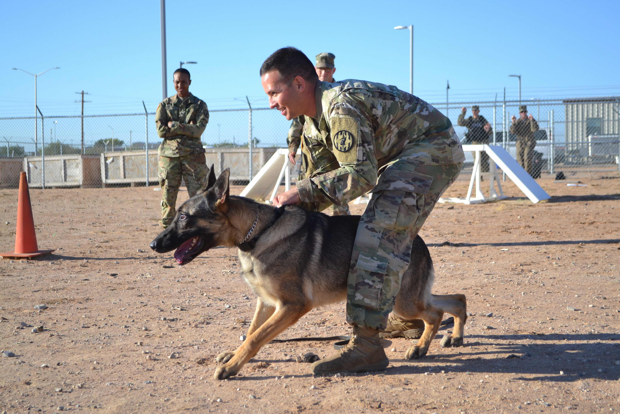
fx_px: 1033
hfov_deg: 33.4
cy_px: 207
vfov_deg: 22.6
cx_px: 310
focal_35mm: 60
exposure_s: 1/1250
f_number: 5.3
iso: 400
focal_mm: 40
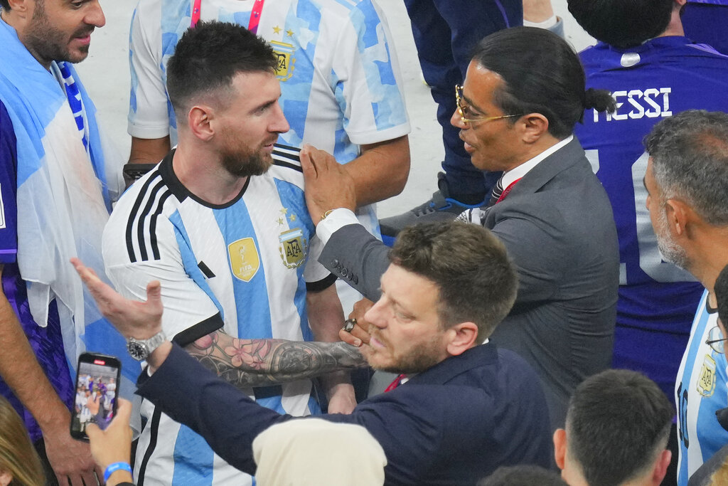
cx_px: 364
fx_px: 18201
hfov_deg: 2.3
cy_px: 243
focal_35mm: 900
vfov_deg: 1.5
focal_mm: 600
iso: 2000
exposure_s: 1/1250
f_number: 4
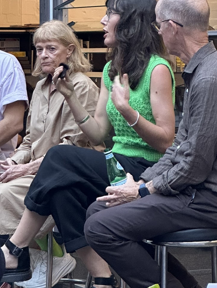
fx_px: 1362
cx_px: 51
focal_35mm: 163
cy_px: 4
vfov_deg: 12.0
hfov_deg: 9.1
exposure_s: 1/50
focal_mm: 9
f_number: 2.8
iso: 320
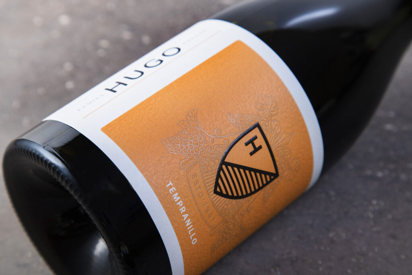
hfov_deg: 19.5
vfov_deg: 13.0
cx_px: 206
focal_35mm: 105
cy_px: 138
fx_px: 1202
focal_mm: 105
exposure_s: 1/15
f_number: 10
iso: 400
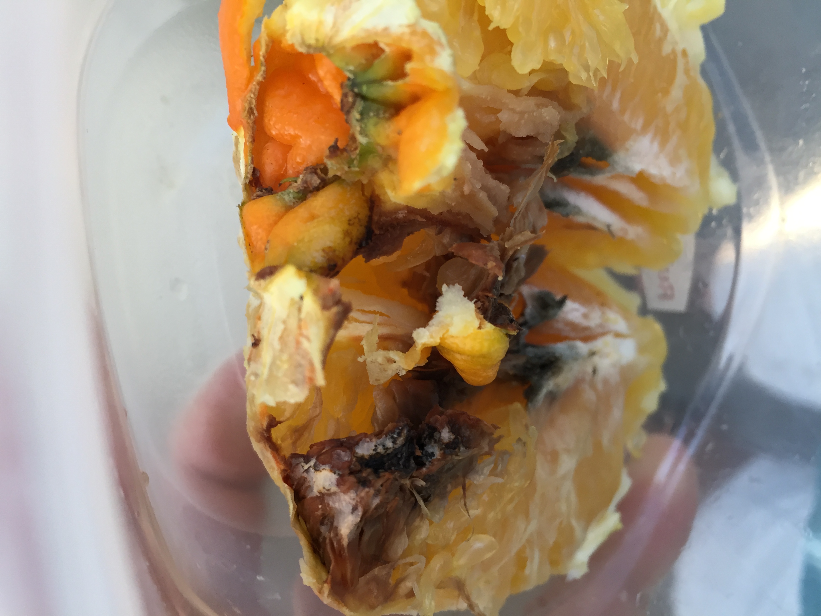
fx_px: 688
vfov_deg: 48.2
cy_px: 308
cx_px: 410
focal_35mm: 29
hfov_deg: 61.7
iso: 32
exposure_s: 1/40
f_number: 2.2
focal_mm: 4.15
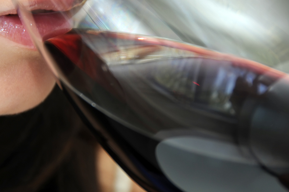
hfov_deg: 4.3
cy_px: 68
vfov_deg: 2.9
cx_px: 121
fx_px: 3849
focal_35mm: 480
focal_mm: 200
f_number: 5.6
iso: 200
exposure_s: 1/60
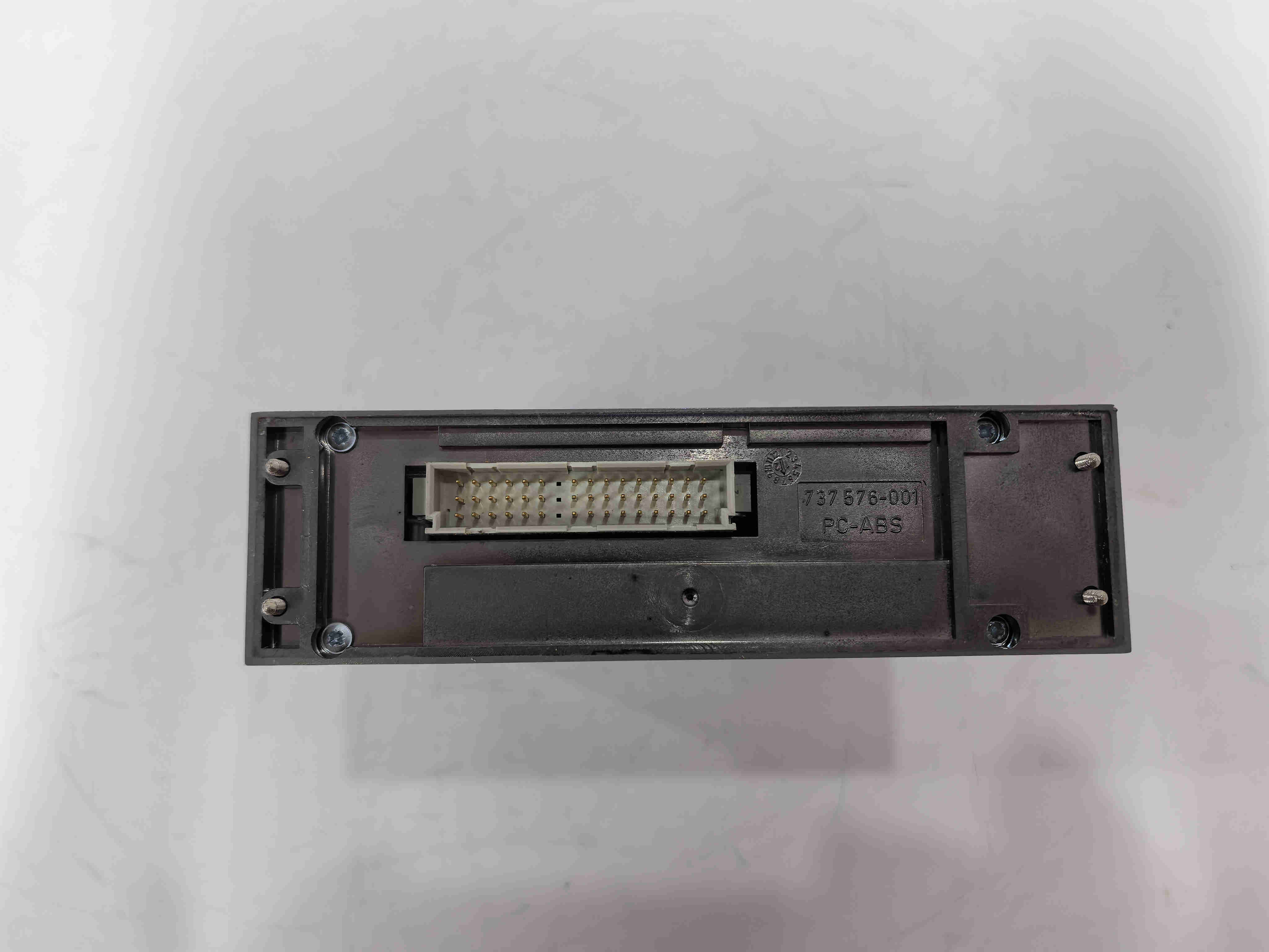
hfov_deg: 65.3
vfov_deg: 51.4
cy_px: 476
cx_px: 634
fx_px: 990
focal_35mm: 27
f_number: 2
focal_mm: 5.75
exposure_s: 1/100
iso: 160
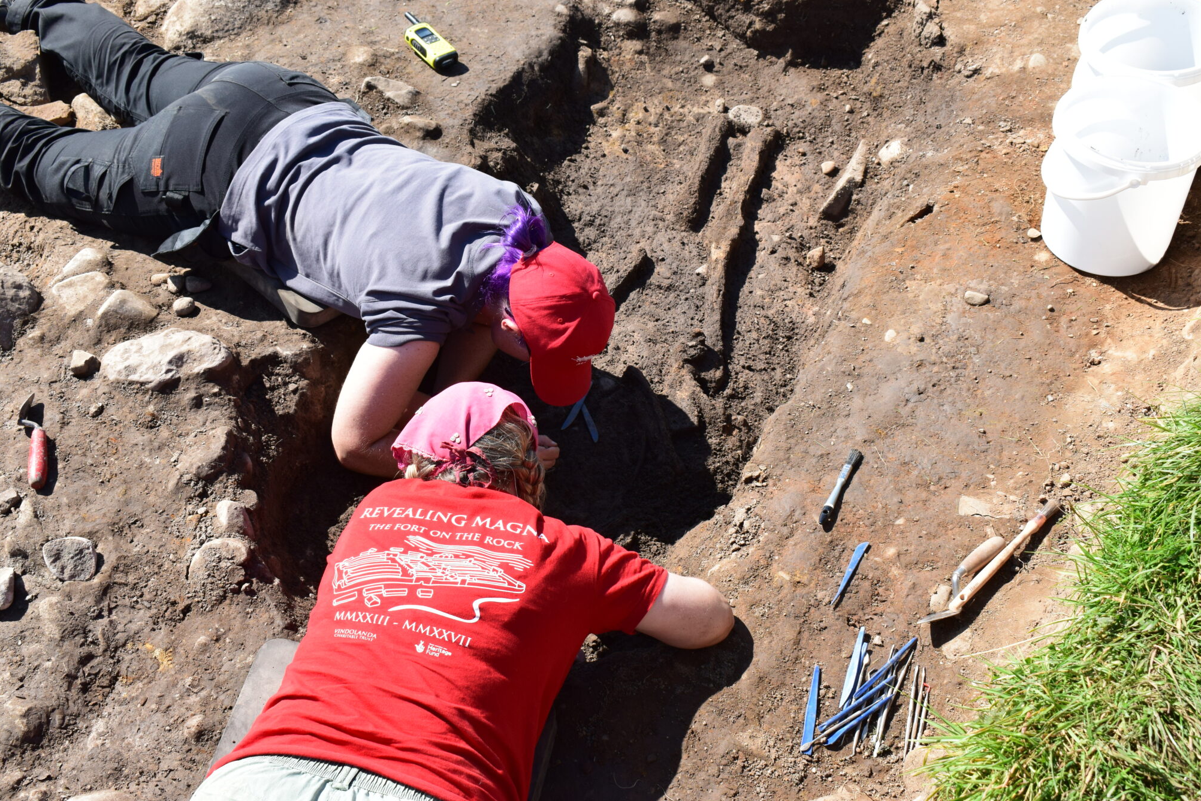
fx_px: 1585
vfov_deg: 28.4
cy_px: 400
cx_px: 593
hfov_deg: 41.5
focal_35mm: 48
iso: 400
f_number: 11
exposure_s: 1/400
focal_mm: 31
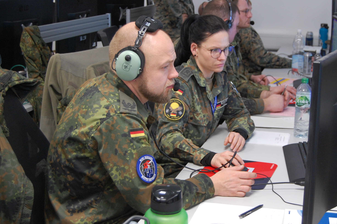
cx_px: 207
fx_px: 604
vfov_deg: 21.0
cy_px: 121
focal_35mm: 65
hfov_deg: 31.0
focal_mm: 35
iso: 720
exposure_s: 1/30
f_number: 4.8
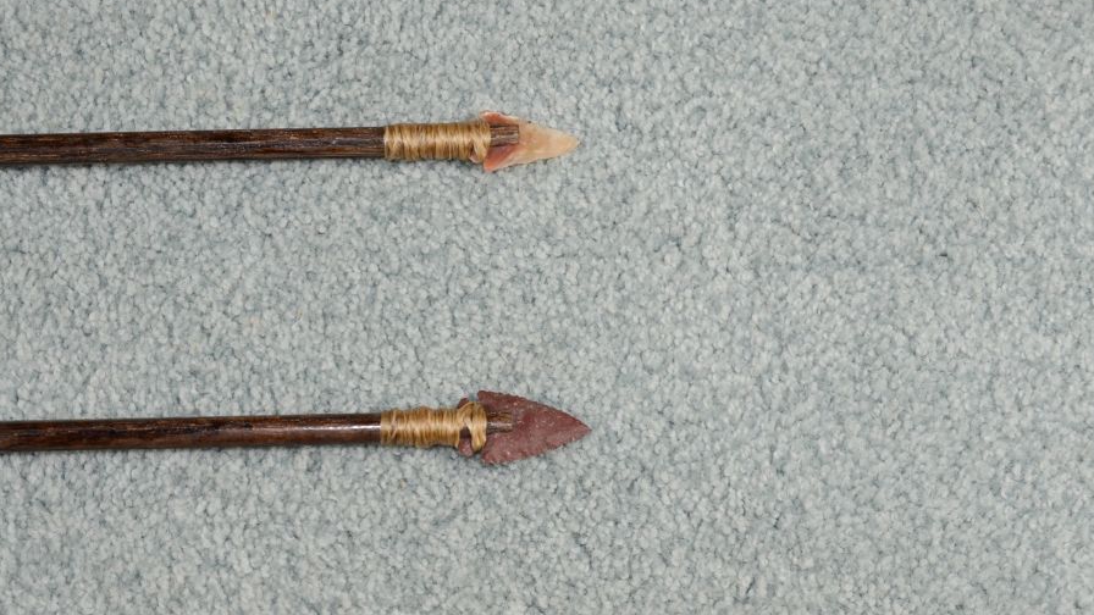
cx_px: 448
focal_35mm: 56
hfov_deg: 37.1
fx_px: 1624
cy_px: 430
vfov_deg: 21.3
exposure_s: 1/80
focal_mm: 26
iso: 800
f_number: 7.1
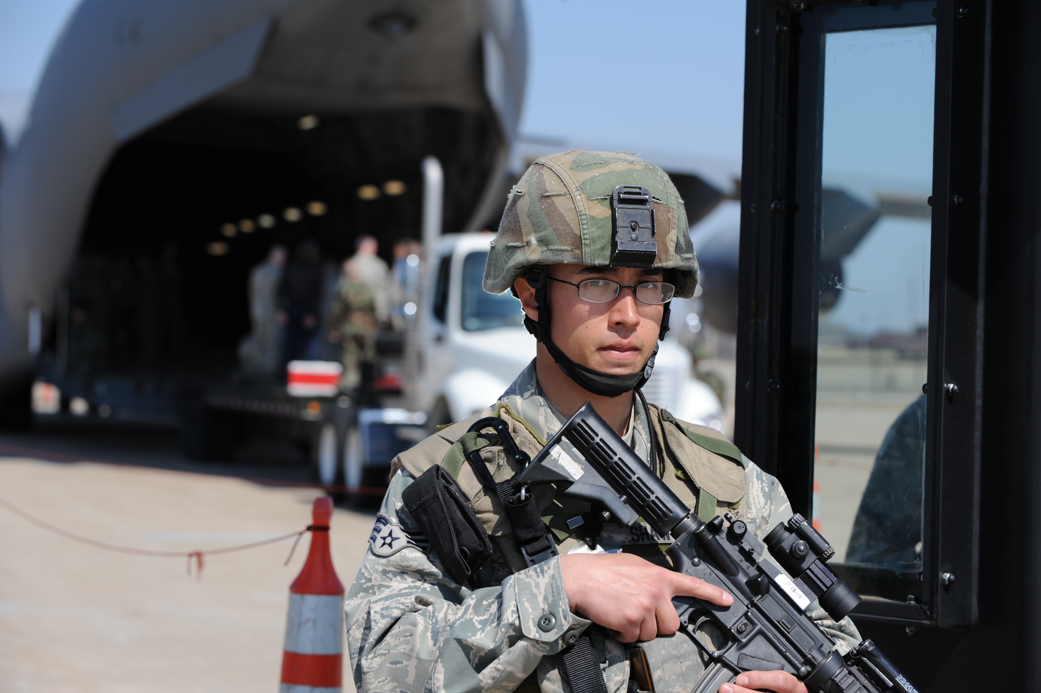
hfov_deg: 20.8
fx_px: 2832
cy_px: 346
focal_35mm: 98
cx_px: 520
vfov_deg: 13.9
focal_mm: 98
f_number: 6.3
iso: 200
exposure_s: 1/800
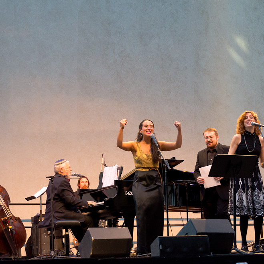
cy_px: 134
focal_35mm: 99
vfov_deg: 17.6
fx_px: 854
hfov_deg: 17.6
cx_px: 154
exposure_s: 1/180
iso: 1600
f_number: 5.6
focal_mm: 50
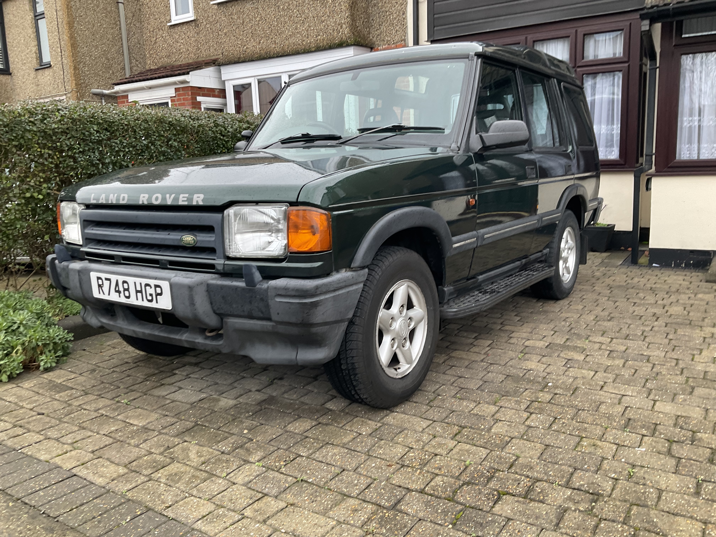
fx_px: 600
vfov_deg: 48.2
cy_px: 268
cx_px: 358
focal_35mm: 29
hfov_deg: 61.7
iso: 40
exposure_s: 1/60
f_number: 1.8
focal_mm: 3
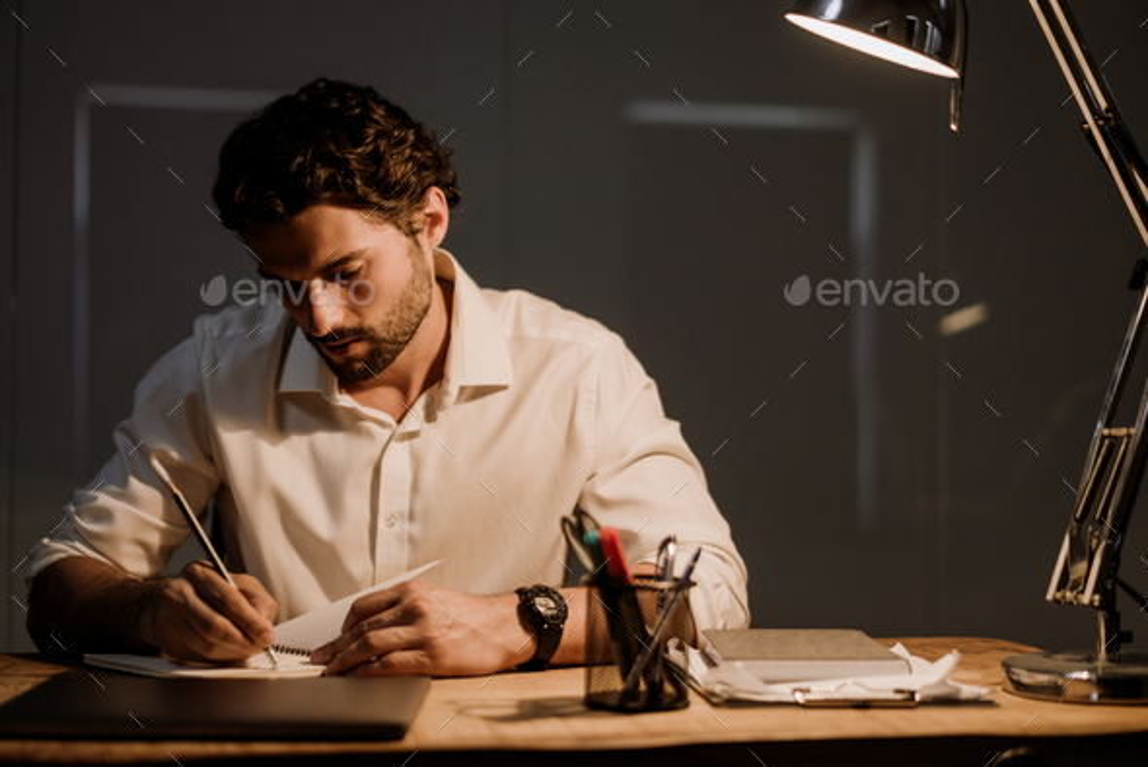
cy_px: 384
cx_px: 574
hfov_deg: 36.2
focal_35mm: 55
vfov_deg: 24.6
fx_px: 1755
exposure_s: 1/200
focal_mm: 55
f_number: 2
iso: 1000
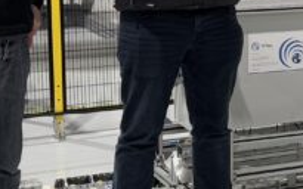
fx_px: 1048
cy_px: 28
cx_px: 411
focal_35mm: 127
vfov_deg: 10.3
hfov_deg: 15.5
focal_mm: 6.76
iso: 125
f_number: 1.78
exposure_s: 1/100
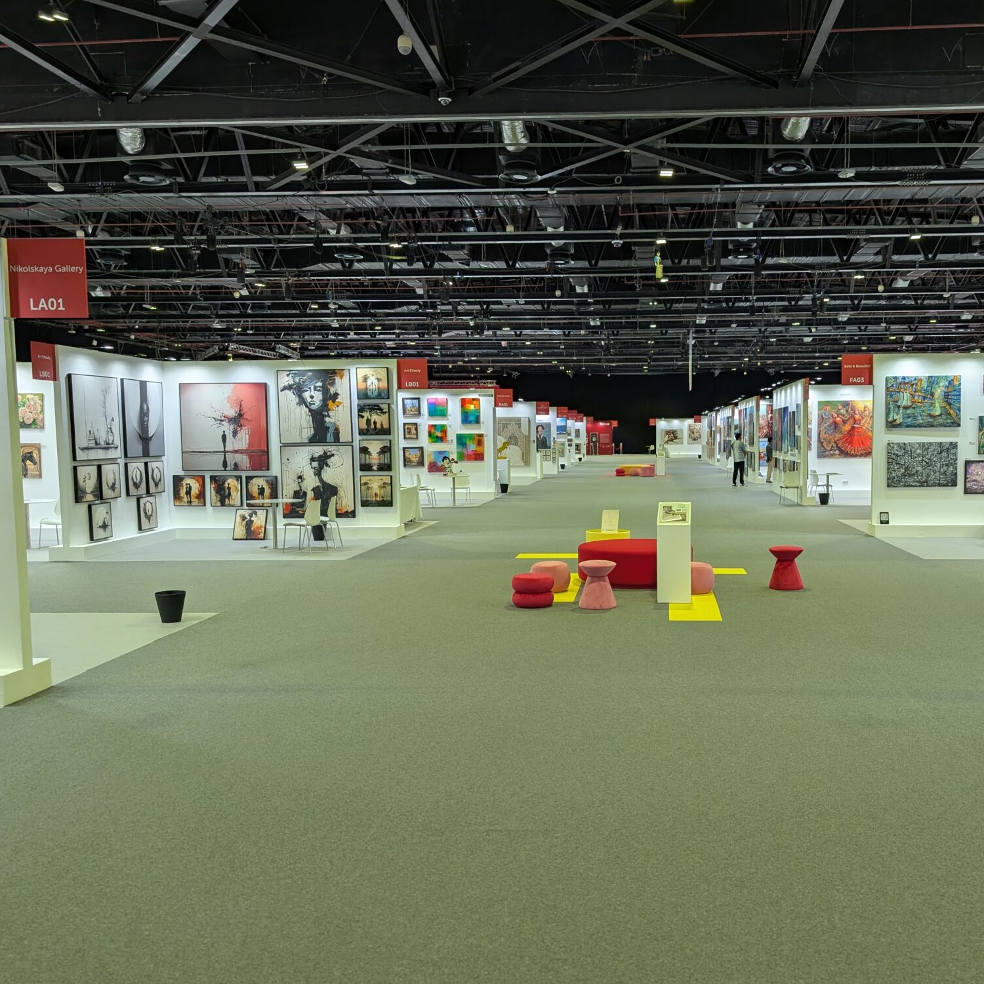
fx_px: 933
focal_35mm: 29
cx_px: 608
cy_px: 497
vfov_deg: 55.6
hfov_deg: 55.1
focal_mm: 6.9
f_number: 1.68
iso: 70
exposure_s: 1/61.4
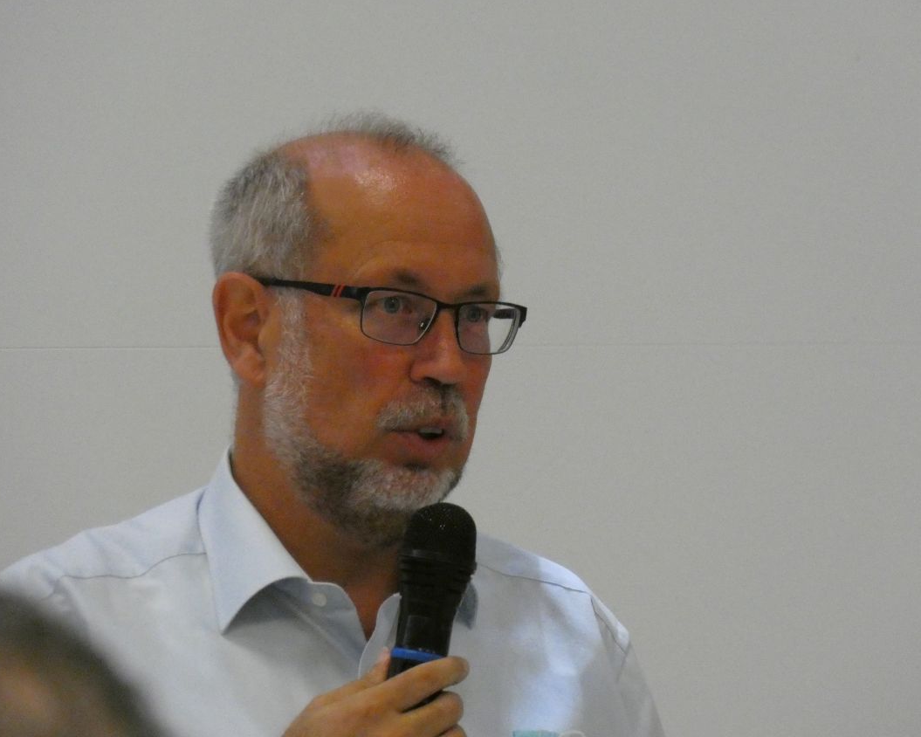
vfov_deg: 2.3
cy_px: 361
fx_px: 18699
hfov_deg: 2.8
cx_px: 426
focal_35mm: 686
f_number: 5.6
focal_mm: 115
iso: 1600
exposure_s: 1/60
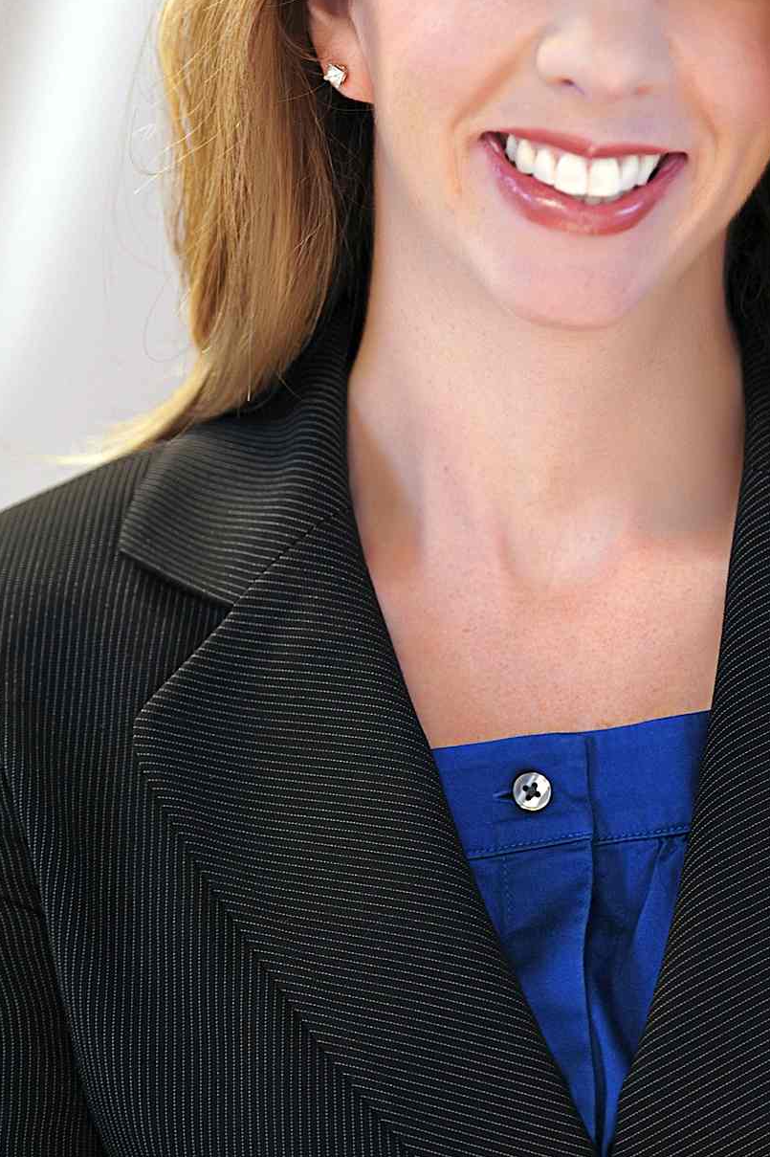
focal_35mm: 220
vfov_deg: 9.4
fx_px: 7064
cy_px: 508
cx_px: 642
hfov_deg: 6.2
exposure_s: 1/100
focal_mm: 125
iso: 800
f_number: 2.8
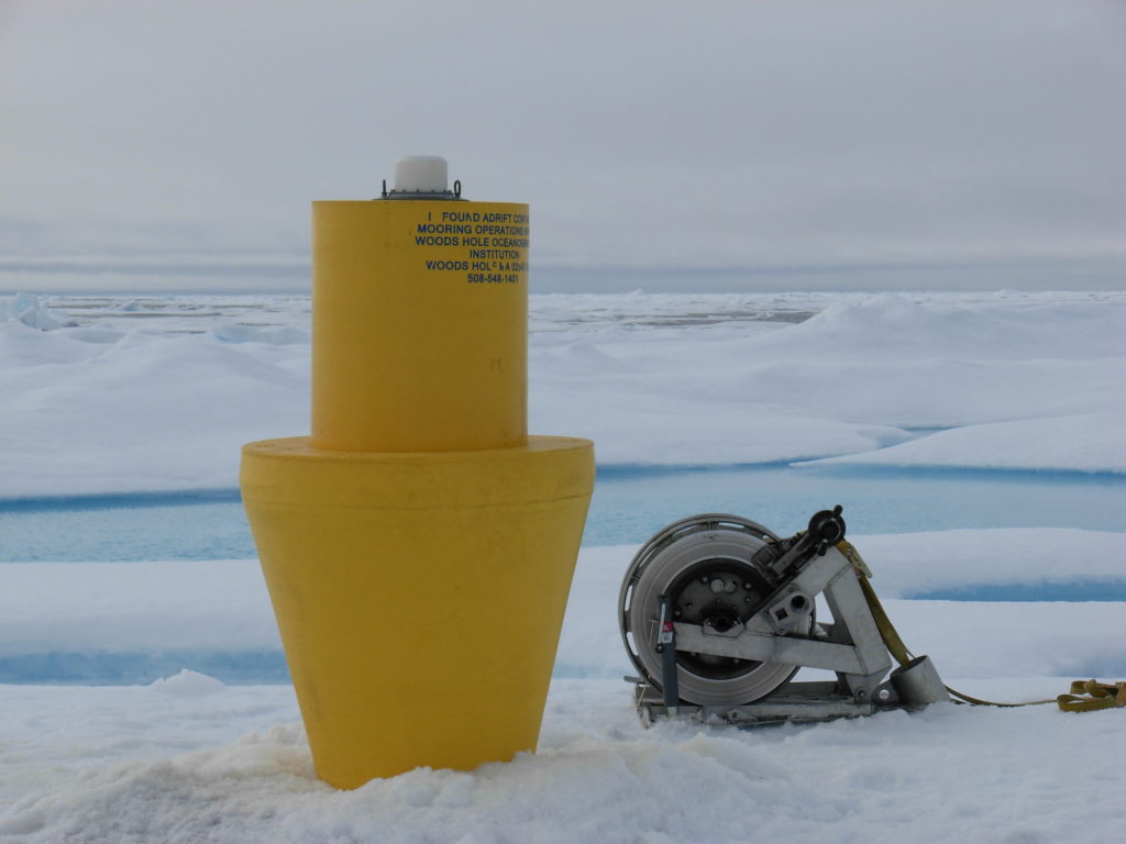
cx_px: 563
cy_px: 422
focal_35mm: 104
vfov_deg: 14.2
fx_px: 3383
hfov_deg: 18.9
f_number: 6.8
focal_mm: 17.2
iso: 79
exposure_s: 1/527
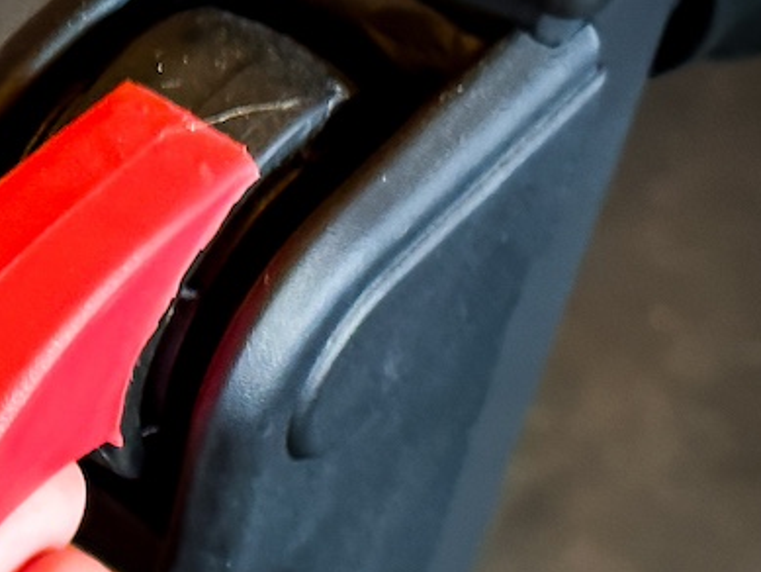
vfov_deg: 10.0
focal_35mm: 148
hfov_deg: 13.0
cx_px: -188
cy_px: 392
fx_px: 3255
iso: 200
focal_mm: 6.86
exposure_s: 1/35
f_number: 1.8
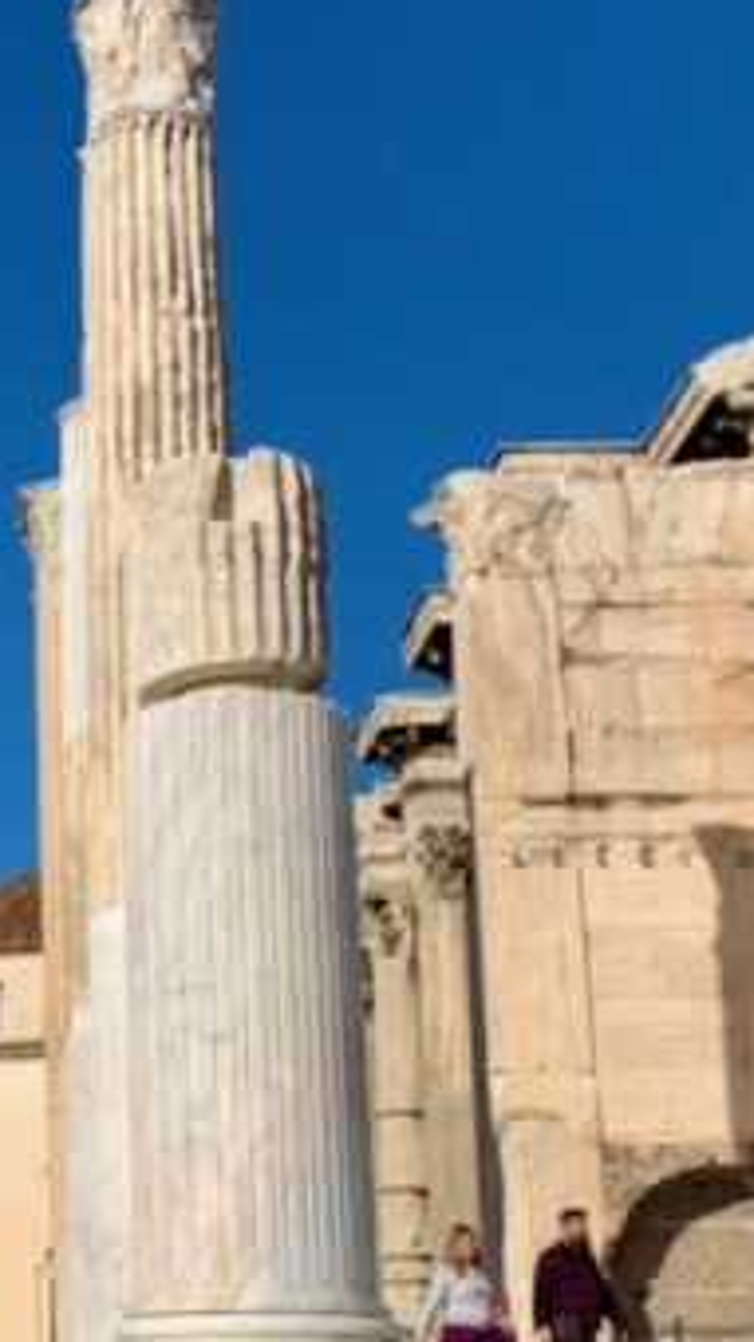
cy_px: 868
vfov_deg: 32.6
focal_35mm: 64
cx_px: -99
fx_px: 2277
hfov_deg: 18.0
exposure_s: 1/4274
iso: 25
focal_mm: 4.25
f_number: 1.8
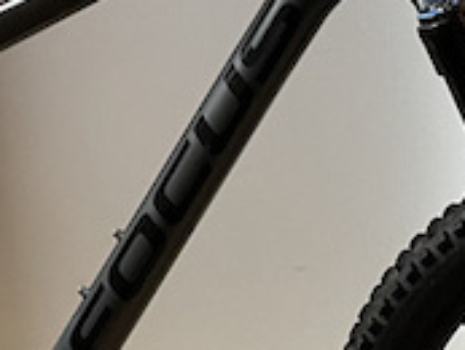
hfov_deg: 16.3
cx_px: 331
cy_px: 73
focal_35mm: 120
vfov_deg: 12.3
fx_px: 1613
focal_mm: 5.1
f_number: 1.6
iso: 400
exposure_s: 1/50
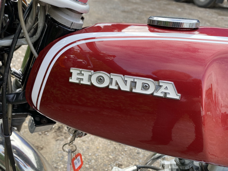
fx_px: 171
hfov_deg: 67.3
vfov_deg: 53.1
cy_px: 86
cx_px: 114
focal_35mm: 26
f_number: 1.8
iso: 32
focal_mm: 4.25
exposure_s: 1/446
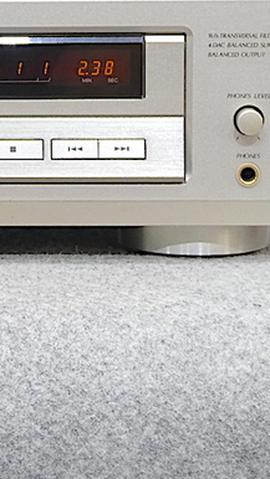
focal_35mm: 287
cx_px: -188
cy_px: 86
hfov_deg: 4.2
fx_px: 3654
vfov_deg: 7.5
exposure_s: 1/10
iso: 200
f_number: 5.1
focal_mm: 19
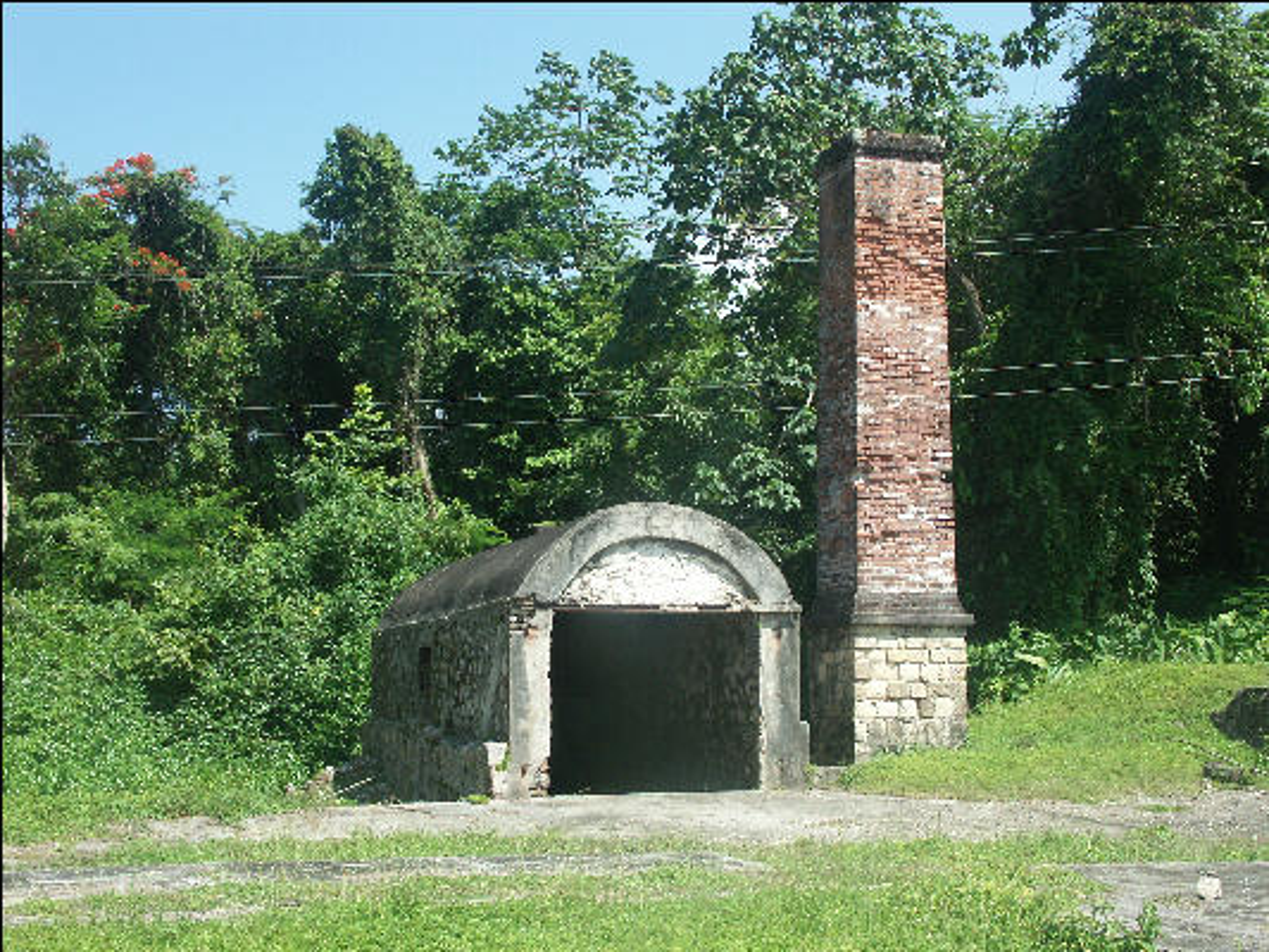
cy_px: 476
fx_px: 1723
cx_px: 634
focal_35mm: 47
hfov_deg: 40.4
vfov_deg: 30.9
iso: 100
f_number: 6.3
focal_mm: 12.21
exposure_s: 1/320
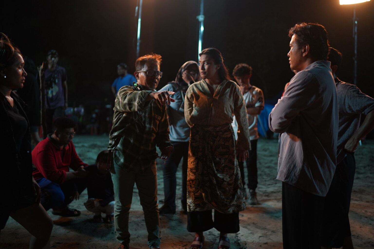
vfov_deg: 37.9
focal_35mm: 35
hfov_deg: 54.4
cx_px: 187
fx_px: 364
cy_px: 124
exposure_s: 1/100
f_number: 1.4
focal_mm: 35
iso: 1250
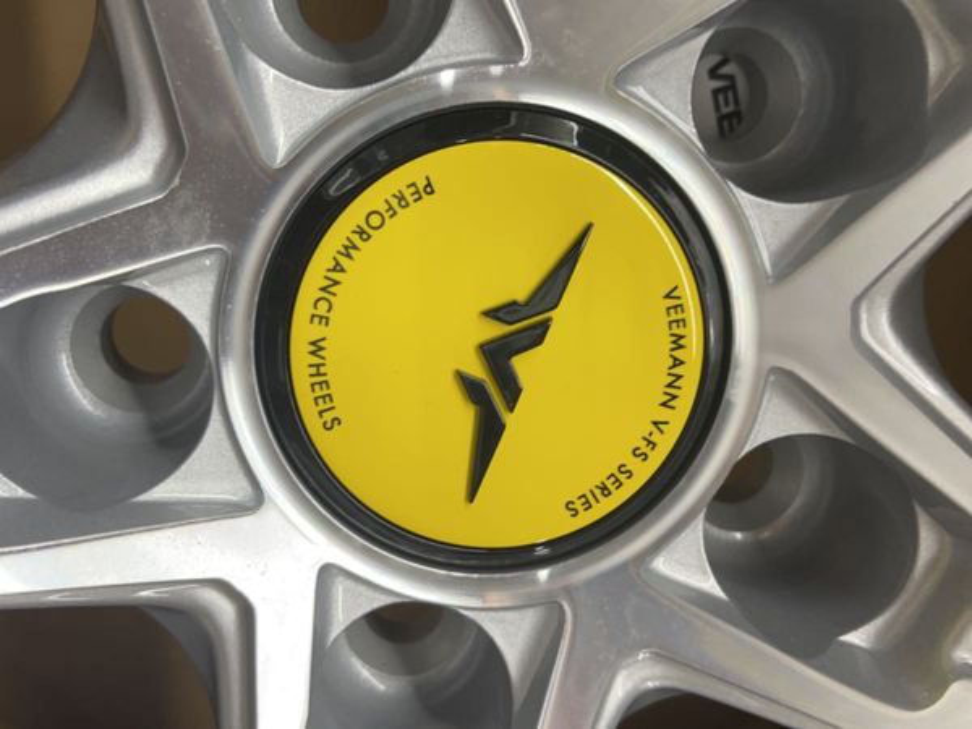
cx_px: 486
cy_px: 364
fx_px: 814
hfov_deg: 61.7
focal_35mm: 29
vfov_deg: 48.2
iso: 64
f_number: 1.6
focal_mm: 5.1
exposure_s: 1/50
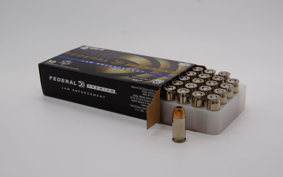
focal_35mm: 55
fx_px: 420
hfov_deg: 37.2
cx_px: 142
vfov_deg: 23.7
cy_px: 88
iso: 100
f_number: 9
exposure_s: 1/80
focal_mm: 35
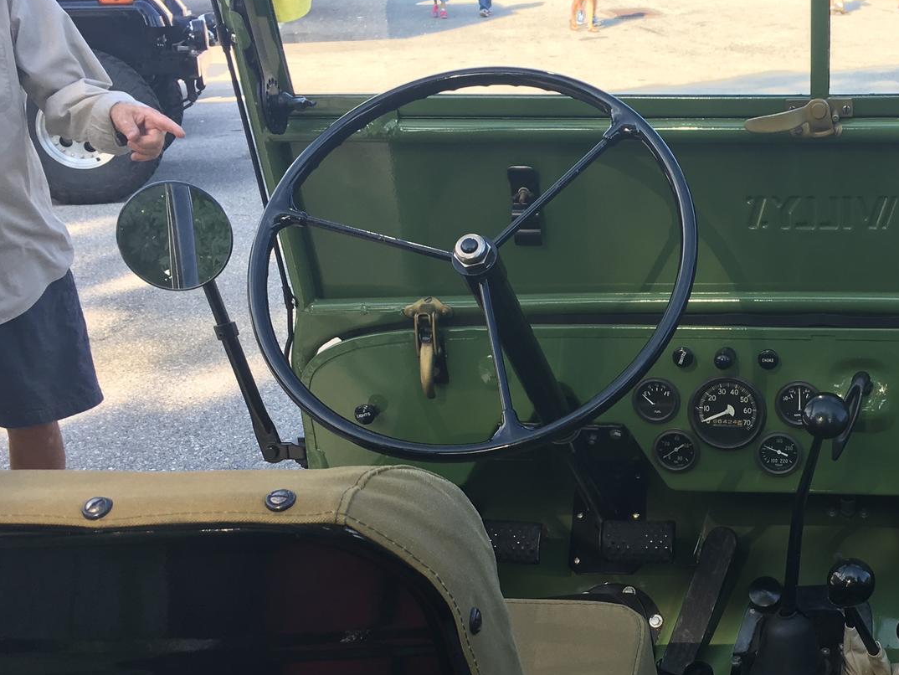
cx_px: 755
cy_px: 455
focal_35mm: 54
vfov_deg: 26.9
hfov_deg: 34.2
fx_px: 1403
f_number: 2.2
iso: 25
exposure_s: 1/222
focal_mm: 4.15
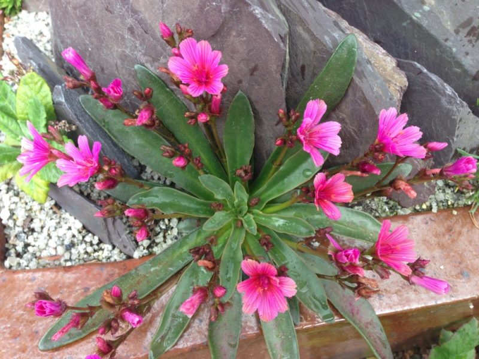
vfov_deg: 42.9
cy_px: 180
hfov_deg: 55.4
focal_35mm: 33
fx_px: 457
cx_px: 240
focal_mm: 4.12
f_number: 2.4
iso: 50
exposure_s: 1/60
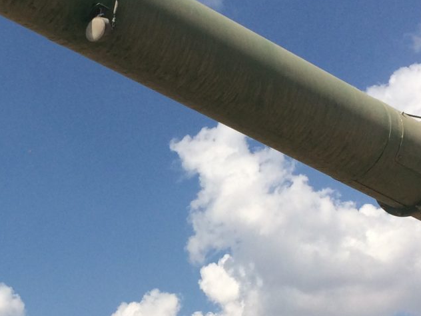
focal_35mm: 94
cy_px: 210
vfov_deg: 15.7
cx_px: 85
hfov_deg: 20.6
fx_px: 1143
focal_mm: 4.15
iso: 32
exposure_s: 1/4115
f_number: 2.2
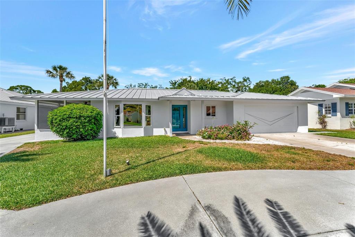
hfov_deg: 104.3
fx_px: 138
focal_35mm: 14
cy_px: 118
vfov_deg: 81.2
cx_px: 178
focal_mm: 14
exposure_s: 1/3200
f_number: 8
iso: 800
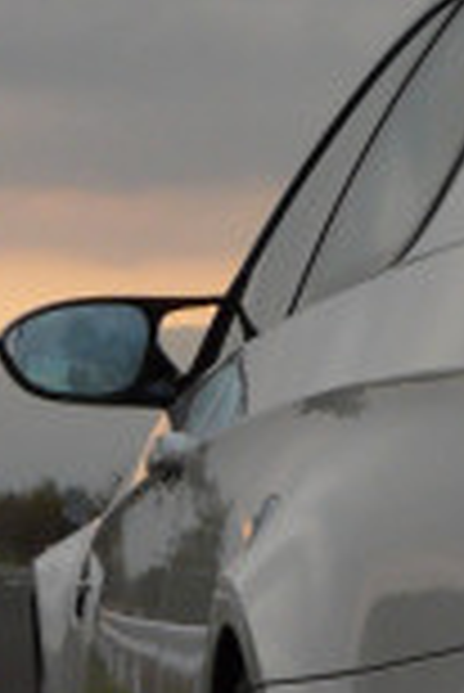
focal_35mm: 232
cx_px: 1230
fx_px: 4475
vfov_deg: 8.9
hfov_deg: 5.7
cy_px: 446
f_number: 3.2
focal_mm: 7
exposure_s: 1/160
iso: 100
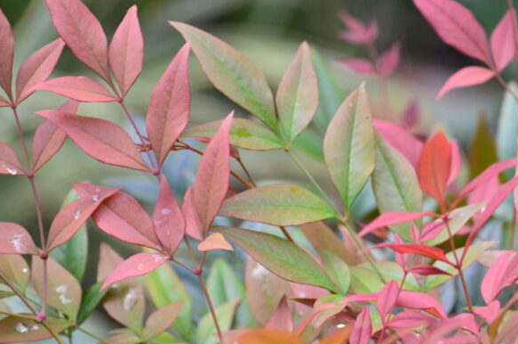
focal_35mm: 238
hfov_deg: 8.7
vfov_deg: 5.8
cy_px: 209
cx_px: 334
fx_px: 3421
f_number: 5
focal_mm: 90
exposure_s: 1/125
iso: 800
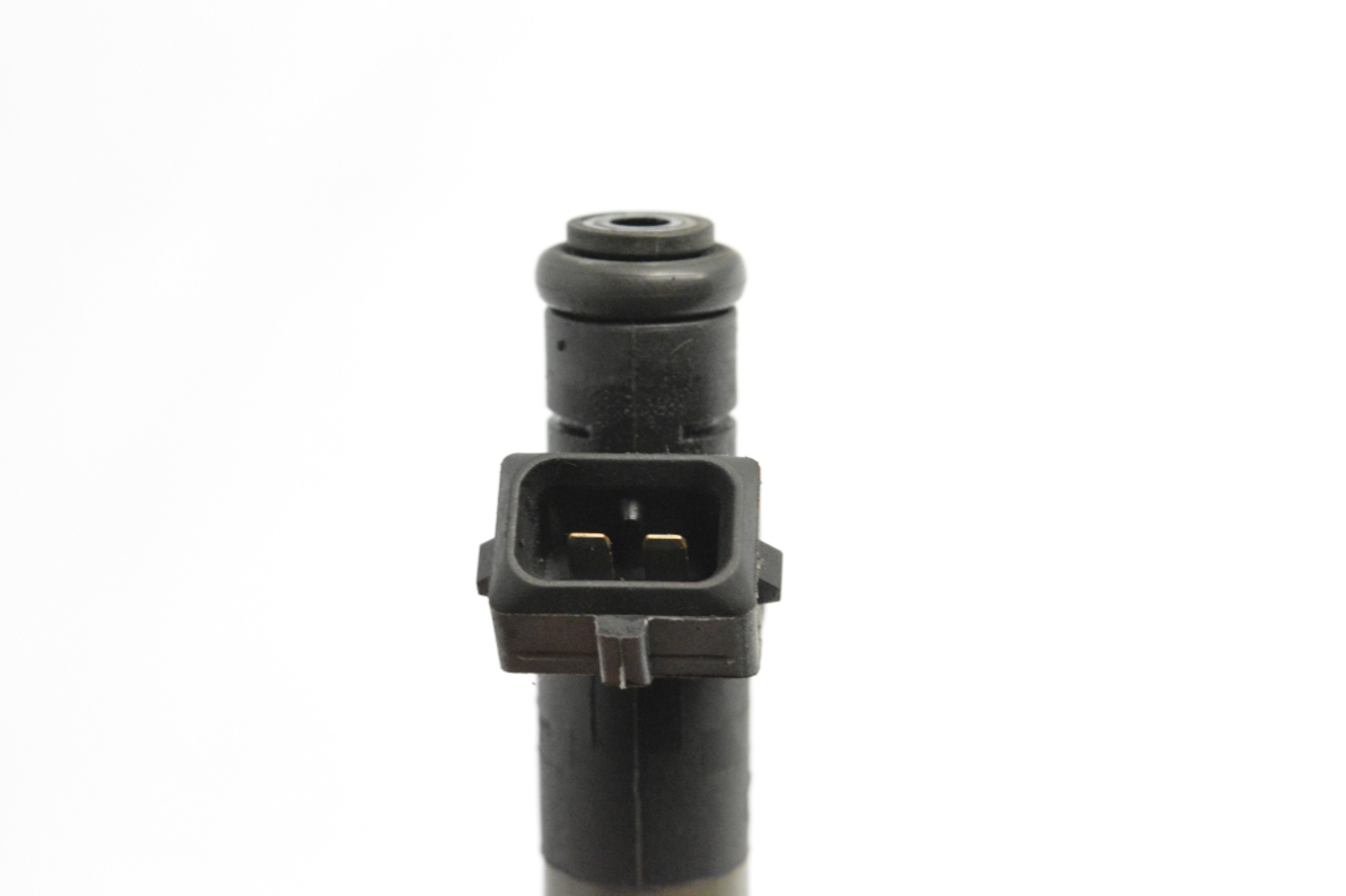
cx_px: 673
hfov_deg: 24.6
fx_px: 3083
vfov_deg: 16.5
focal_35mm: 82
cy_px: 448
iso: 6400
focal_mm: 55
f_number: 10
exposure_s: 1/400
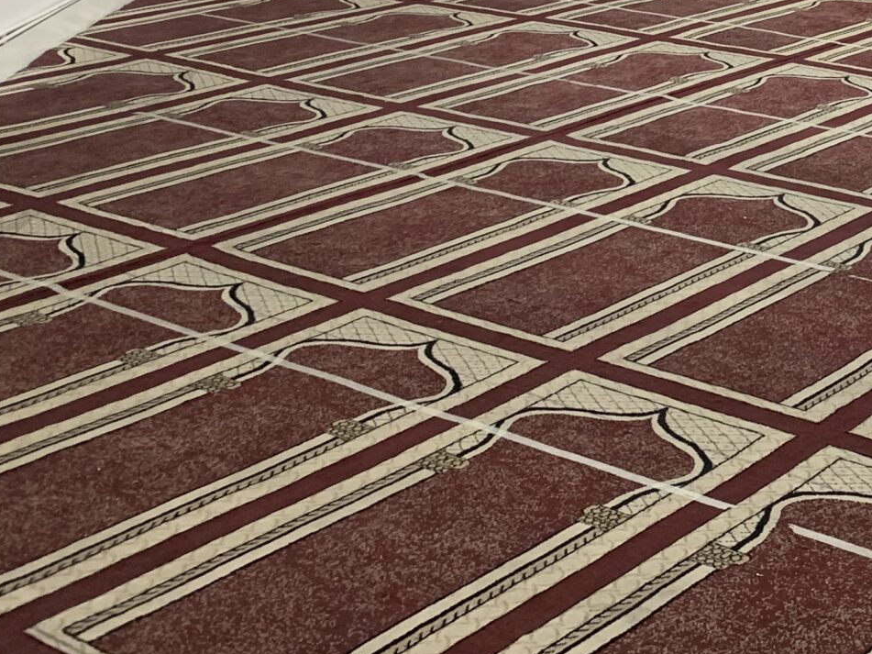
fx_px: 1763
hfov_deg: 26.0
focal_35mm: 70
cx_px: 918
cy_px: -142
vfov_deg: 19.7
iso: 80
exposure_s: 1/50
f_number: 1.8
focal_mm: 4.25
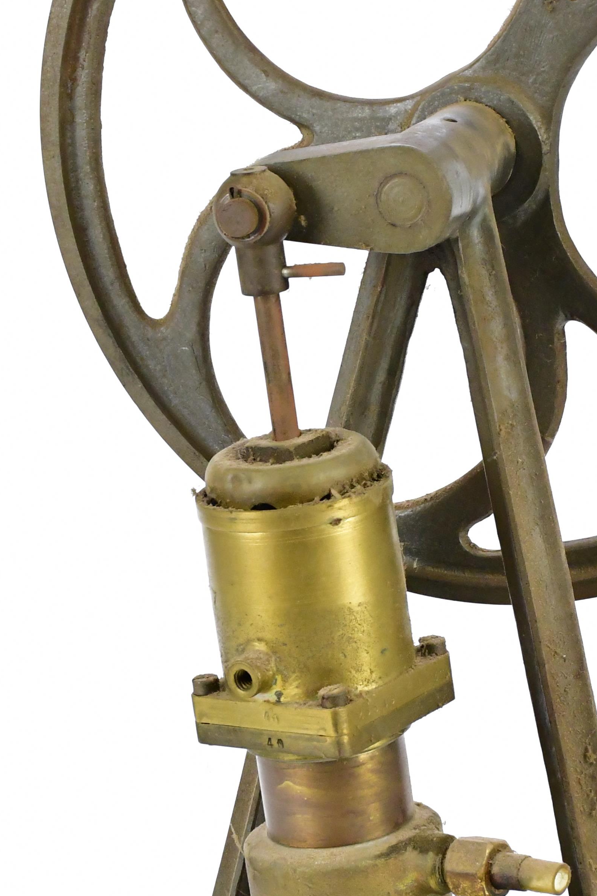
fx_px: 3656
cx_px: 445
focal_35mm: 147
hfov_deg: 9.3
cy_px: 486
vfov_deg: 14.0
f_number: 9
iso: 3200
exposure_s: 1/125
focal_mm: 42
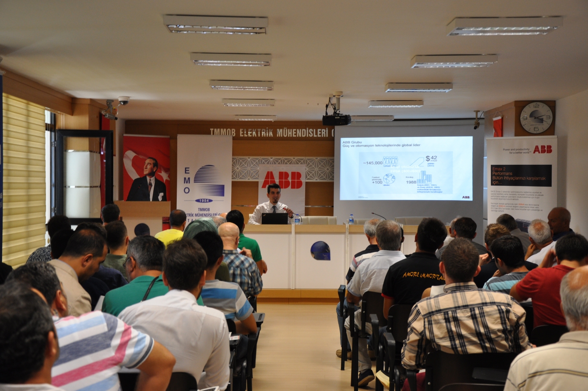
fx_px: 930
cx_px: 294
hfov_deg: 35.1
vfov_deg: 23.7
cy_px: 196
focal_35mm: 57
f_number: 5
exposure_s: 1/25
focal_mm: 38
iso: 400
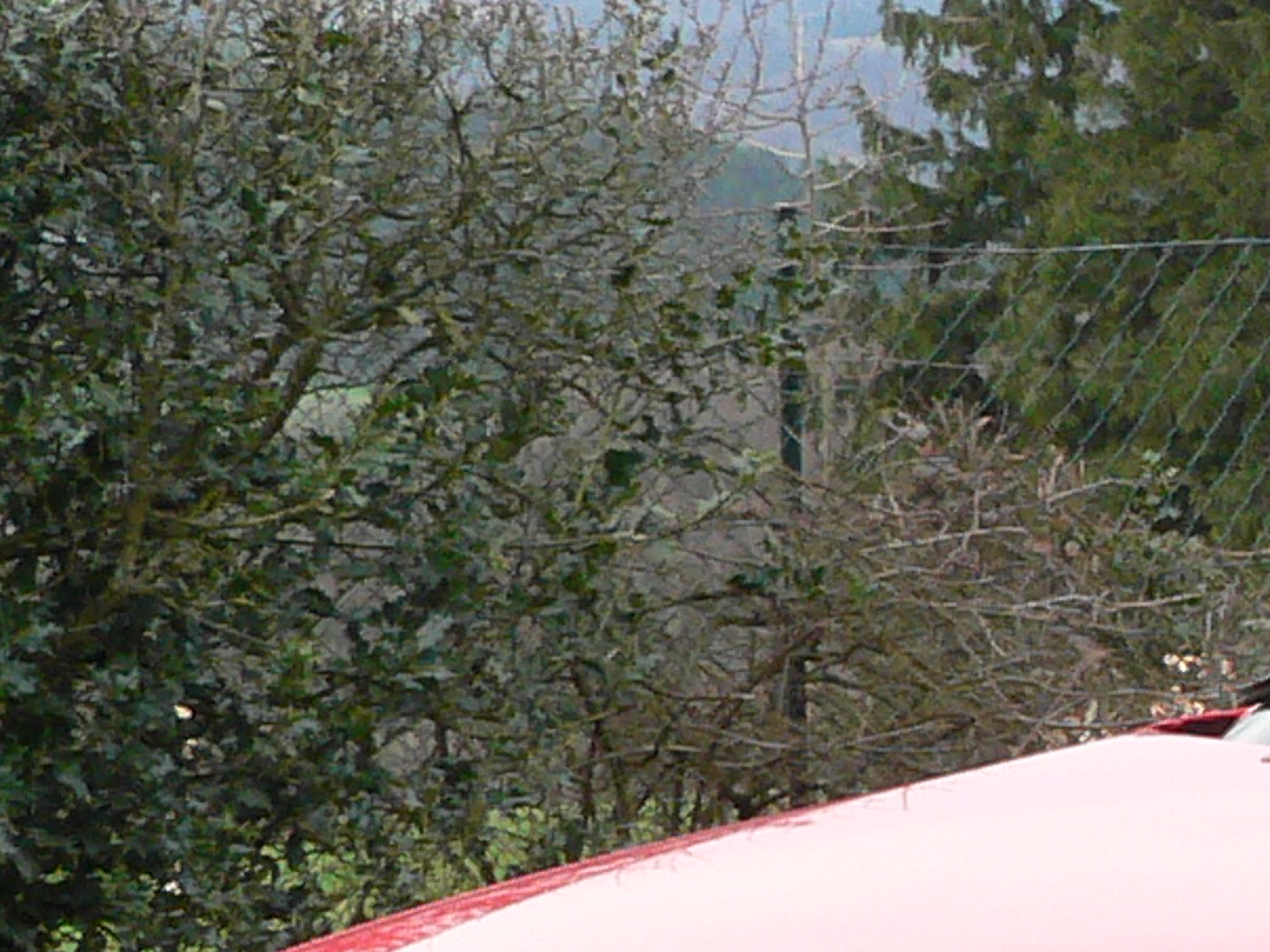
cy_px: 792
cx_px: 2165
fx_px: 7006
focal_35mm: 191
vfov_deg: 7.8
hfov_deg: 9.9
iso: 200
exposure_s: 1/320
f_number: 4
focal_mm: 8.6
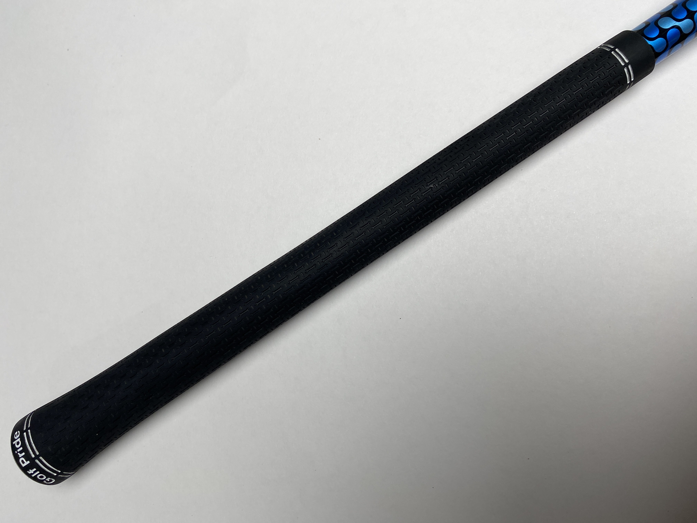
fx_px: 524
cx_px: 348
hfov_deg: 67.3
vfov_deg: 53.1
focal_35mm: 26
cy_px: 262
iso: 32
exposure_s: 1/318
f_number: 1.8
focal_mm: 4.25
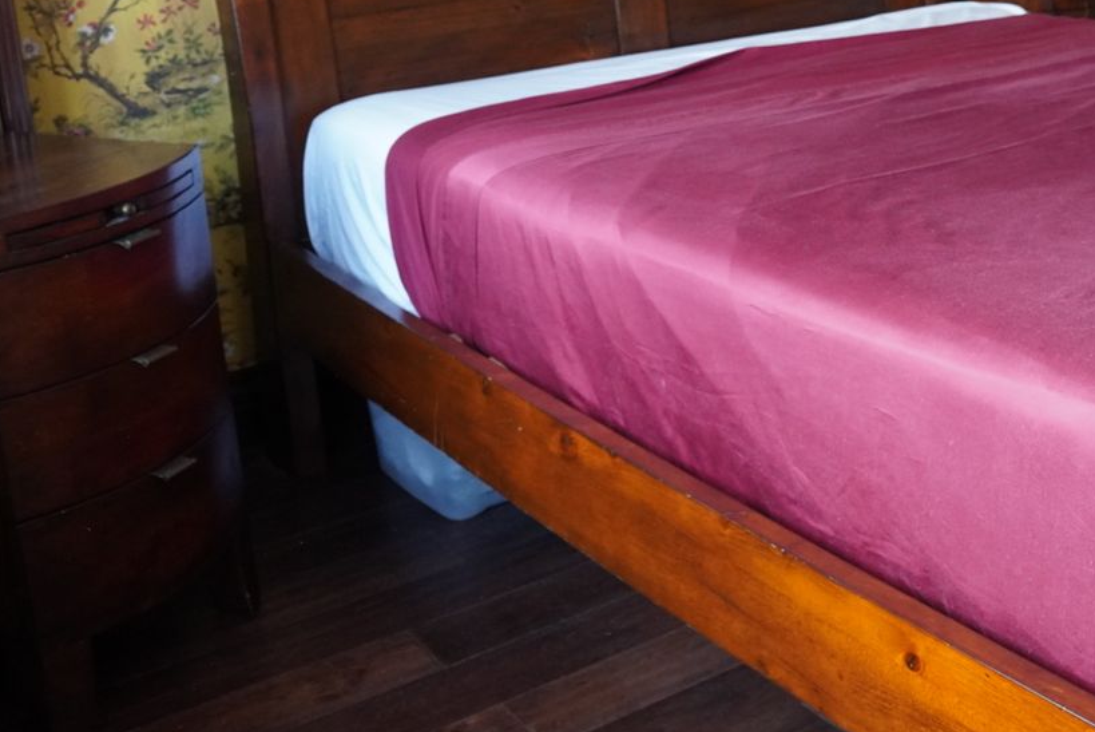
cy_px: 172
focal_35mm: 51
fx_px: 1541
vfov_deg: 26.3
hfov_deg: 38.1
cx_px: 825
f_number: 5.6
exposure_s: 1/200
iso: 2500
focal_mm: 21.6
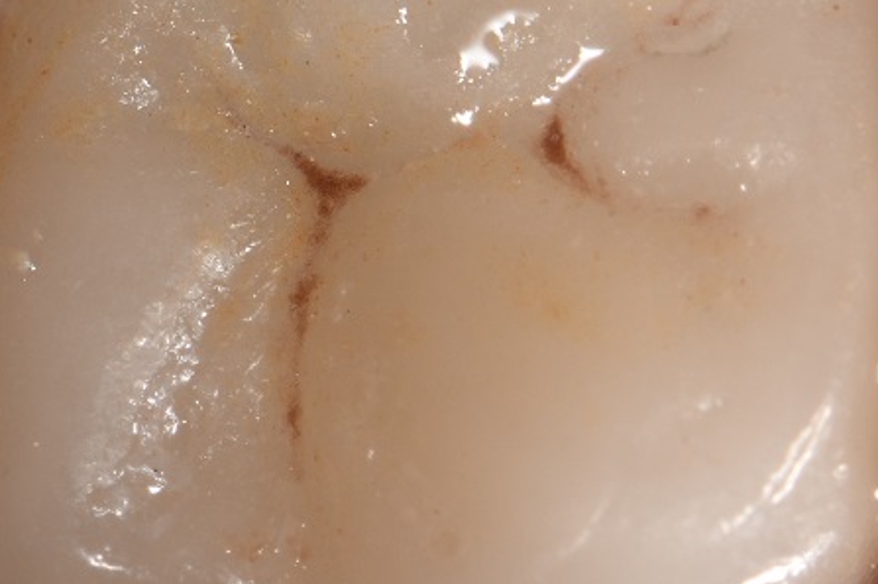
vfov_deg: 2.9
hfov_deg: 4.3
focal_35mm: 475
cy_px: 218
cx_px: 748
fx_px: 11572
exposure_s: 1/160
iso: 200
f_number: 32
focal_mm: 105
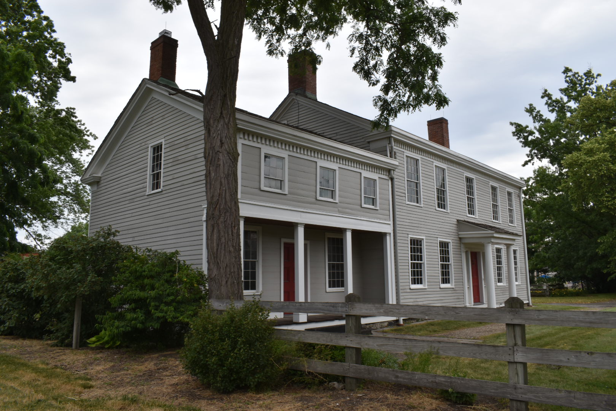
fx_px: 462
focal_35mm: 27
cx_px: 308
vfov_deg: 47.9
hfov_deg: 67.4
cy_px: 206
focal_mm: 18
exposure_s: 1/30
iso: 110
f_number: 20
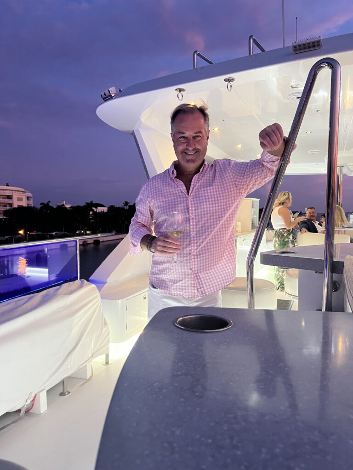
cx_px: 176
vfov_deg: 67.3
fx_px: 354
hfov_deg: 53.1
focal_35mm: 26
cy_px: 235
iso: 320
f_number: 1.5
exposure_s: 1/55
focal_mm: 5.7
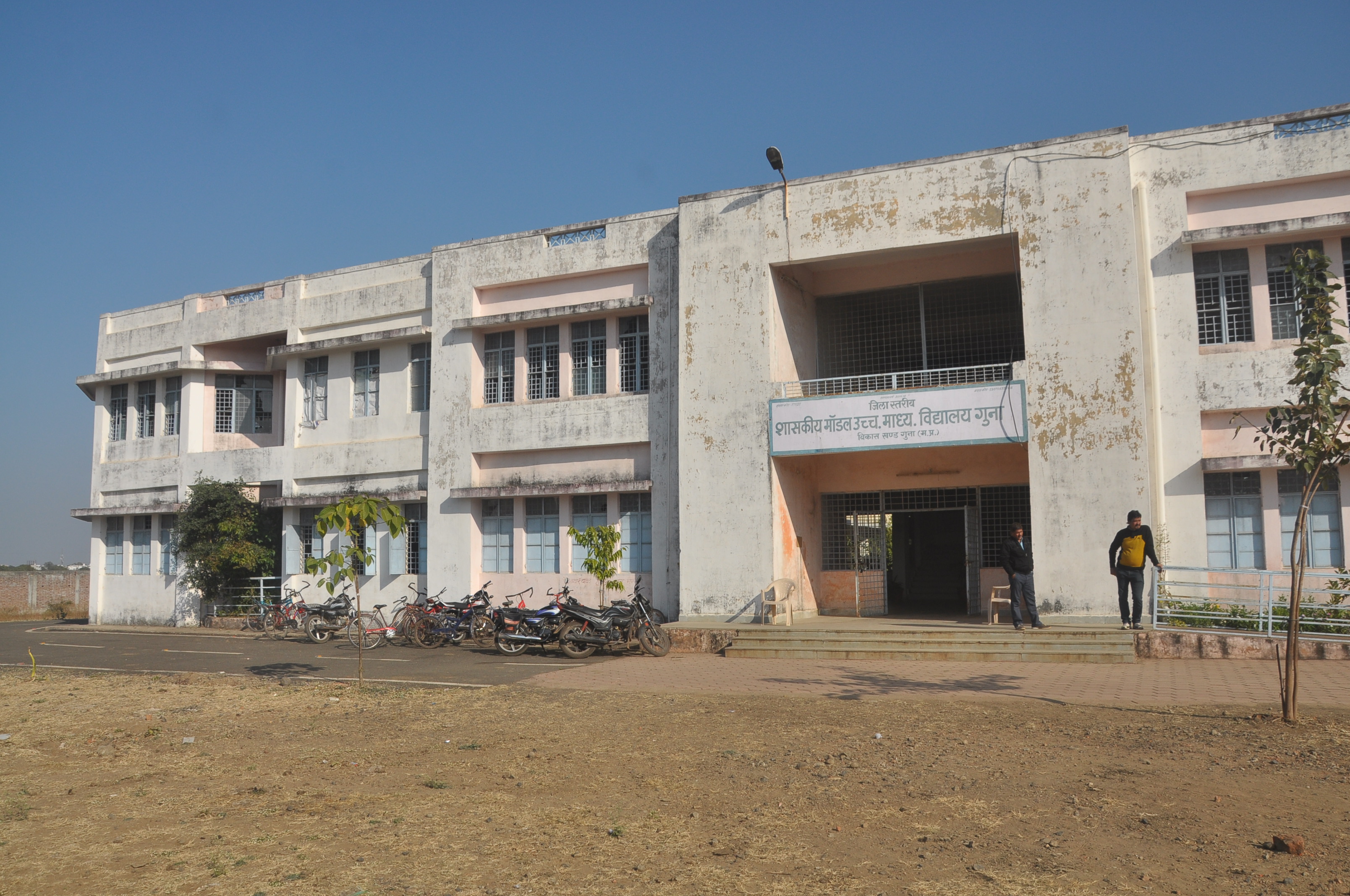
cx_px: 675
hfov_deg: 37.9
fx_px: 1966
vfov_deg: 25.7
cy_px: 448
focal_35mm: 52
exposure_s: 1/800
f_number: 20
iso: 200
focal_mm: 35
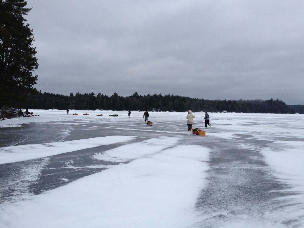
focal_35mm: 36
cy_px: 112
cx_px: 155
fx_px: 316
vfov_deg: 39.6
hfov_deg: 51.4
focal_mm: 4.28
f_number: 2.4
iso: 64
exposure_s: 1/397
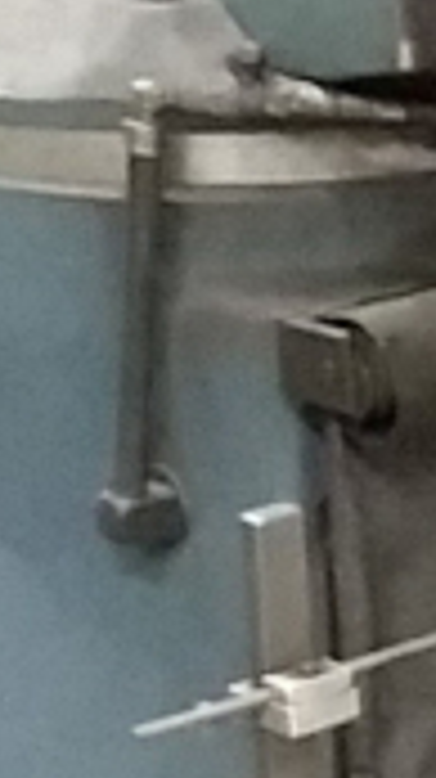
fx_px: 4059
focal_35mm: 197
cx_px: 1007
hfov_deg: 5.9
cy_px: 373
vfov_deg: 10.9
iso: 500
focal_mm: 2.47
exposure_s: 1/17
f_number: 1.9
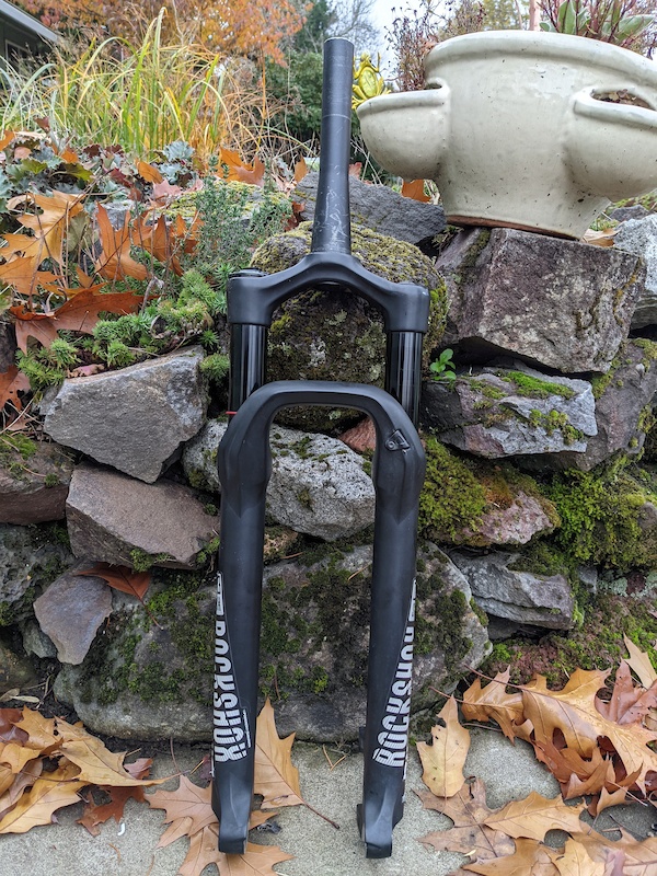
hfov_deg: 51.4
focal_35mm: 27
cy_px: 438
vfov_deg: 65.3
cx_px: 328
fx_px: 683
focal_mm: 4.38
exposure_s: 1/340
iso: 75
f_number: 1.73
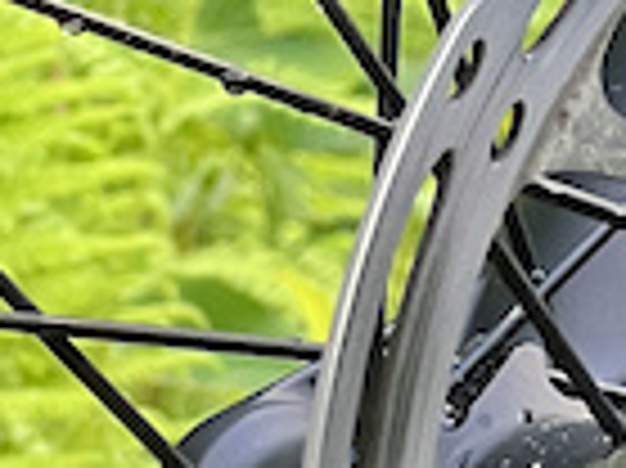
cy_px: -806
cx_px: 1238
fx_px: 8004
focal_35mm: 443
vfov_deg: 3.3
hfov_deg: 4.4
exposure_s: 1/99
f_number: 2.8
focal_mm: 9
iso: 80
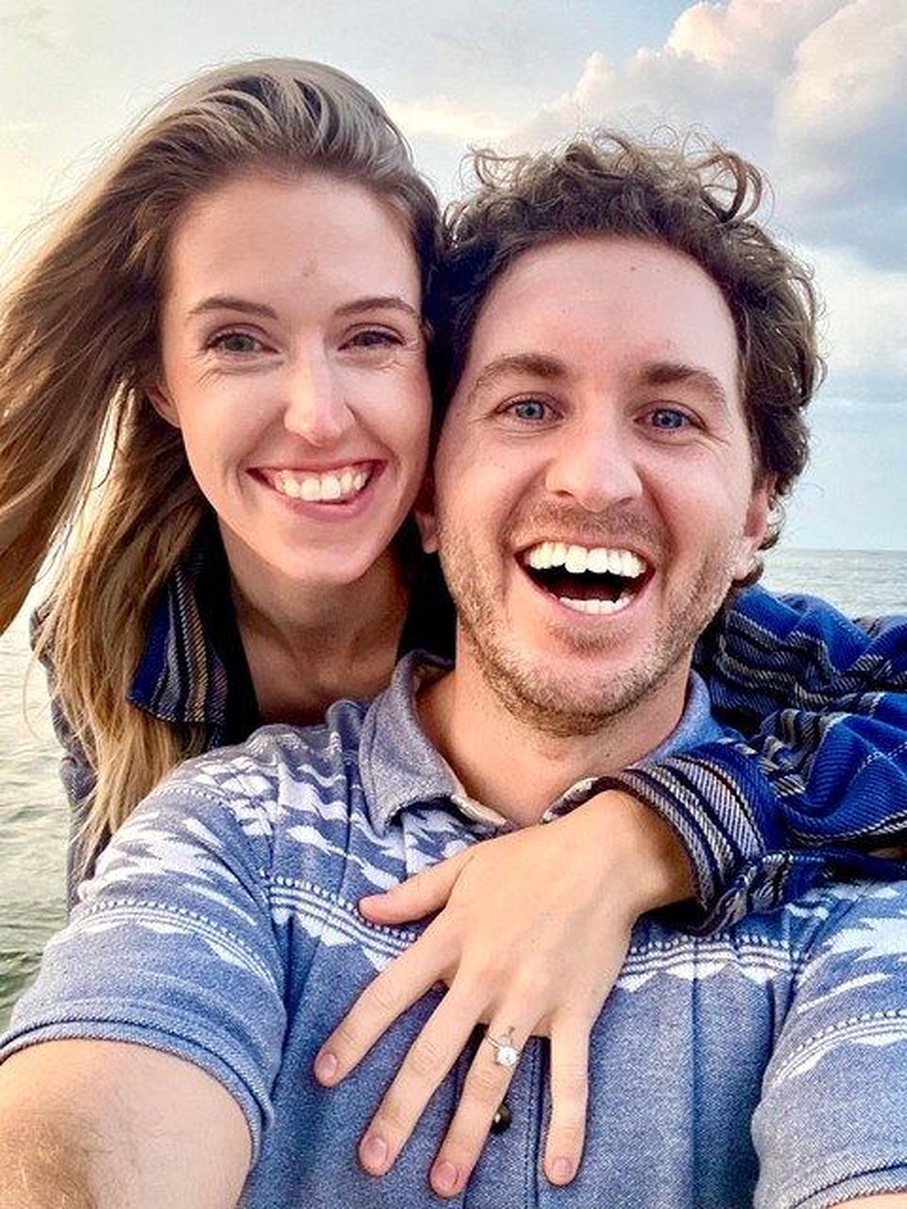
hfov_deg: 46.8
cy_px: 604
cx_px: 454
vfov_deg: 60.0
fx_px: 1048
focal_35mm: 30
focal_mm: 2.71
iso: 250
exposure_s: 1/60
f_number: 2.2
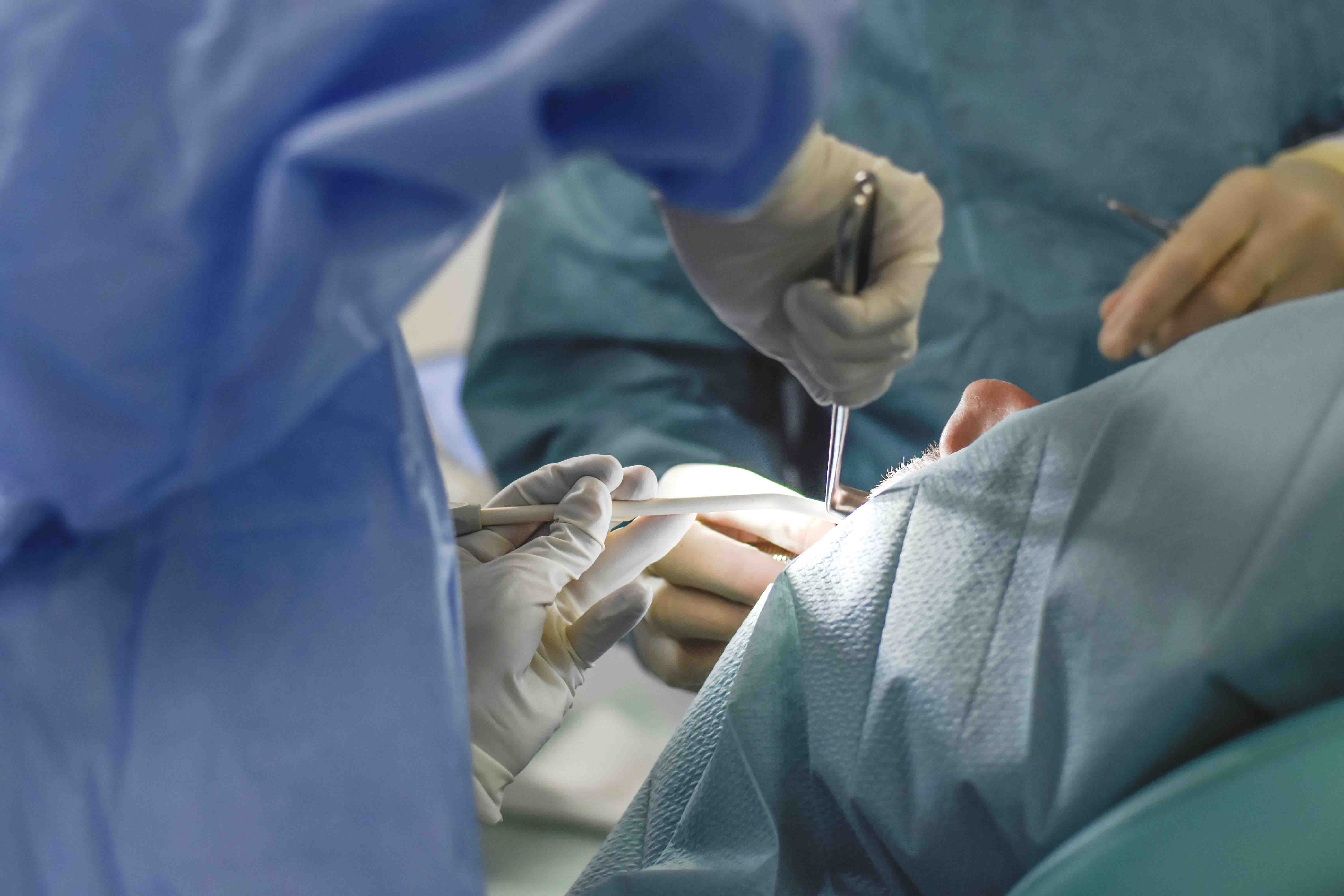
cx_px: 672
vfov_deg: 18.2
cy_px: 448
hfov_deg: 27.0
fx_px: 2800
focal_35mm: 75
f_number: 2.5
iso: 800
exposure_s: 1/1250
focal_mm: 50
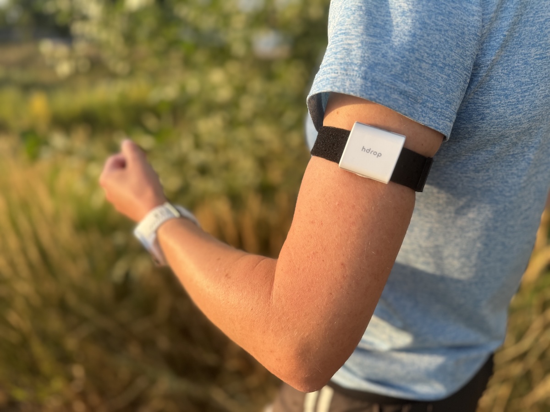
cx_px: 275
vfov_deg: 56.8
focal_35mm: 24
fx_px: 381
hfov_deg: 71.6
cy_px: 206
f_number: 1.78
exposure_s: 1/1010
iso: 80
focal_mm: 6.76
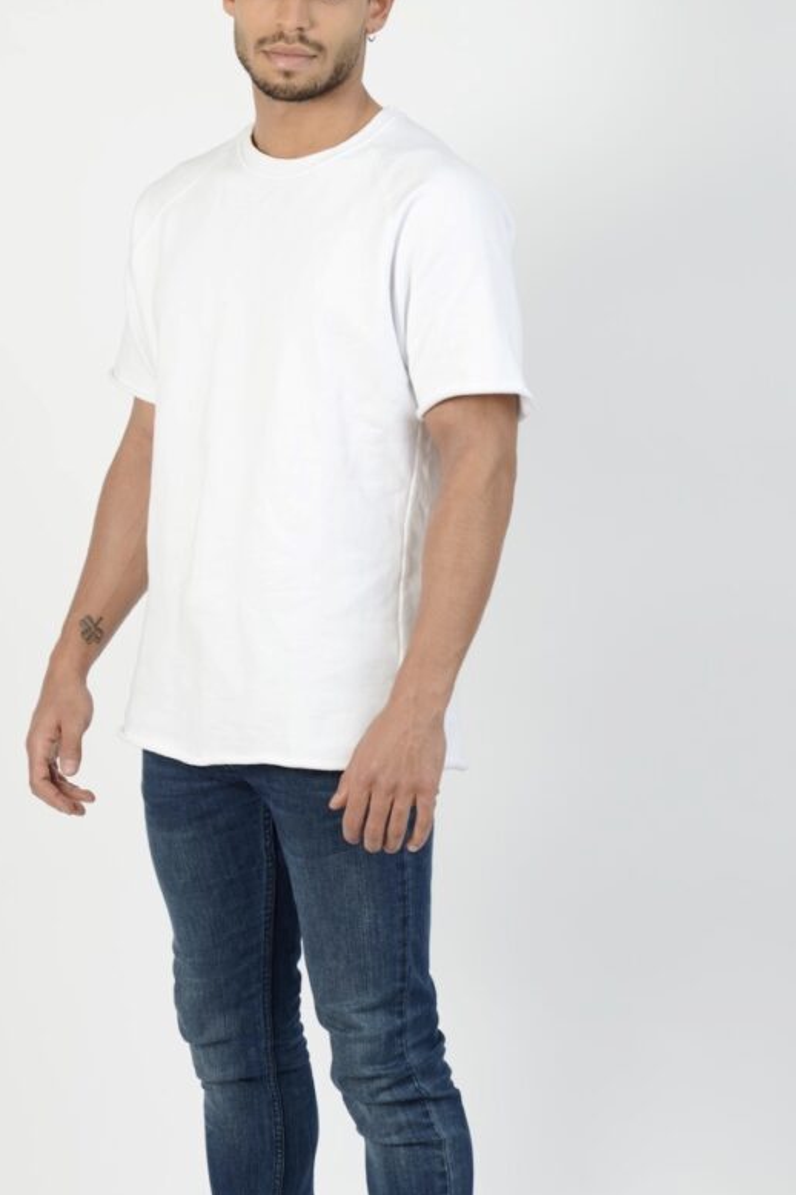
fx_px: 3714
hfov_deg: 12.2
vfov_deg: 18.2
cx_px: 293
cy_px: 437
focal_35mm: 112
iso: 160
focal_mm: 85
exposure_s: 1/80
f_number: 5.6
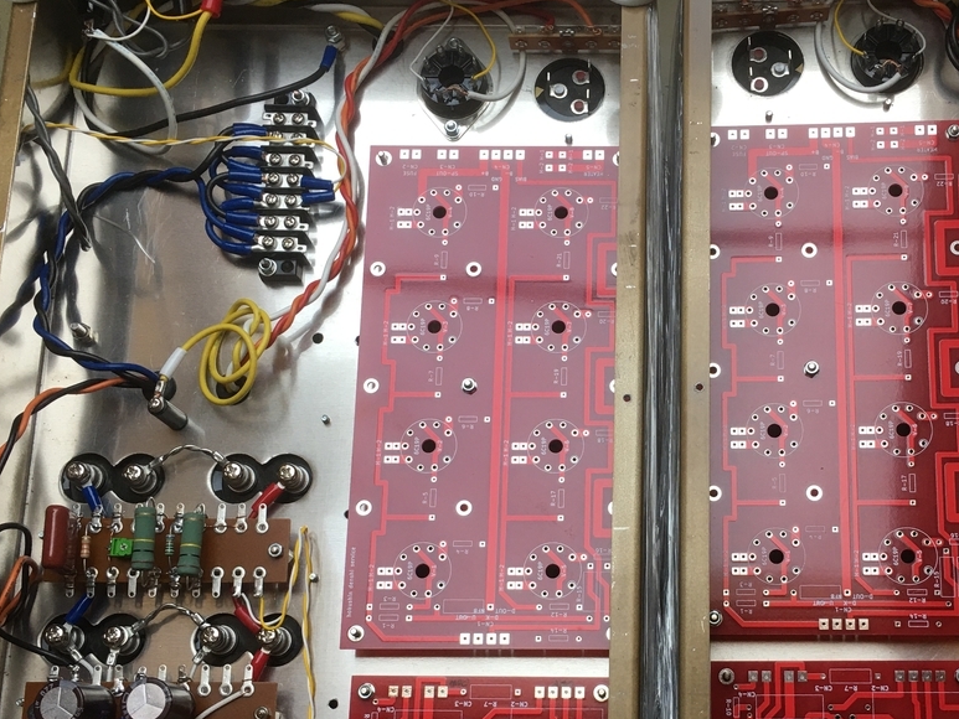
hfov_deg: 41.5
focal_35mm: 45
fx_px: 1247
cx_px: 641
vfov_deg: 31.8
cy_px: 508
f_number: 2.2
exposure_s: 1/40
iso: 32
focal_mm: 4.15
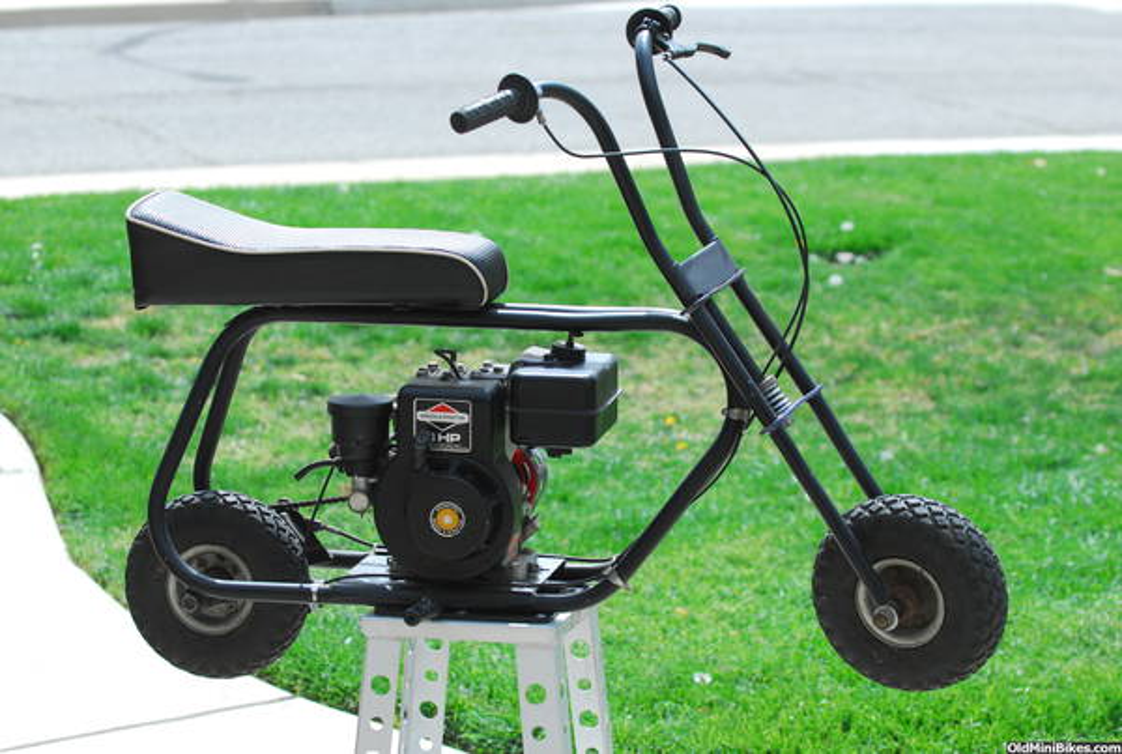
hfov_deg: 19.4
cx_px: 561
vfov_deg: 13.1
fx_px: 3280
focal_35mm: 105
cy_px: 377
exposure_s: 1/1250
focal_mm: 70
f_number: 5
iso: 320
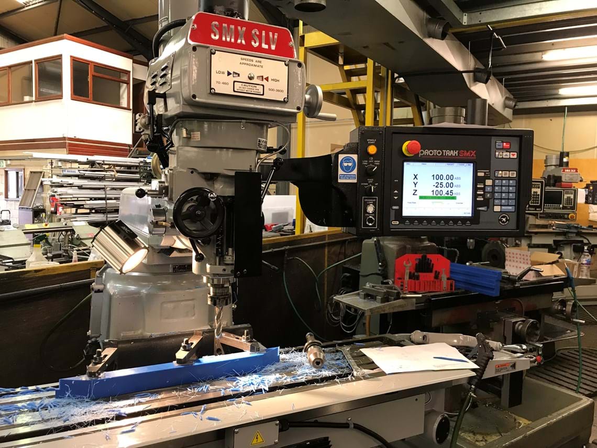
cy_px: 224
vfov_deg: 49.7
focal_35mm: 28
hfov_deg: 63.4
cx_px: 298
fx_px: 483
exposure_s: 1/25
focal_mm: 3.99
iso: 40
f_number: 1.8
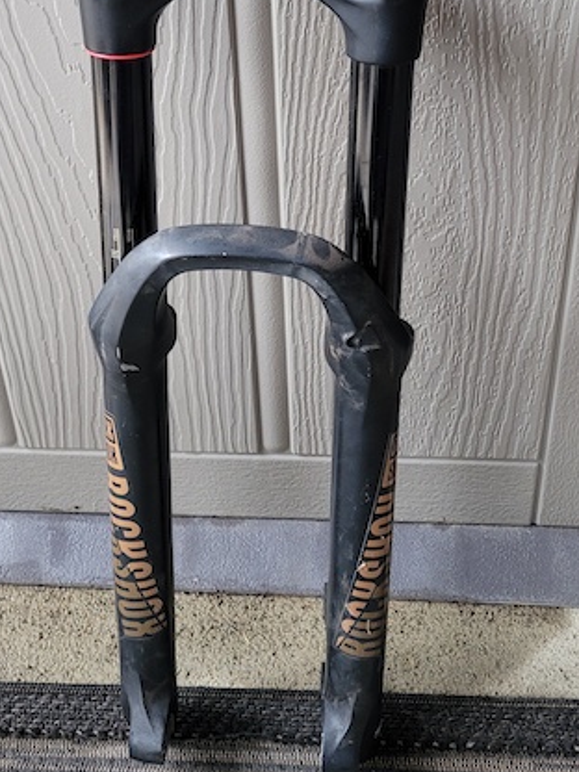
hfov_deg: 29.1
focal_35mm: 50
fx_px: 1115
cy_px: 161
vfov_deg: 36.9
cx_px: 238
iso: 250
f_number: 1.8
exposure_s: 1/50
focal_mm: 5.4
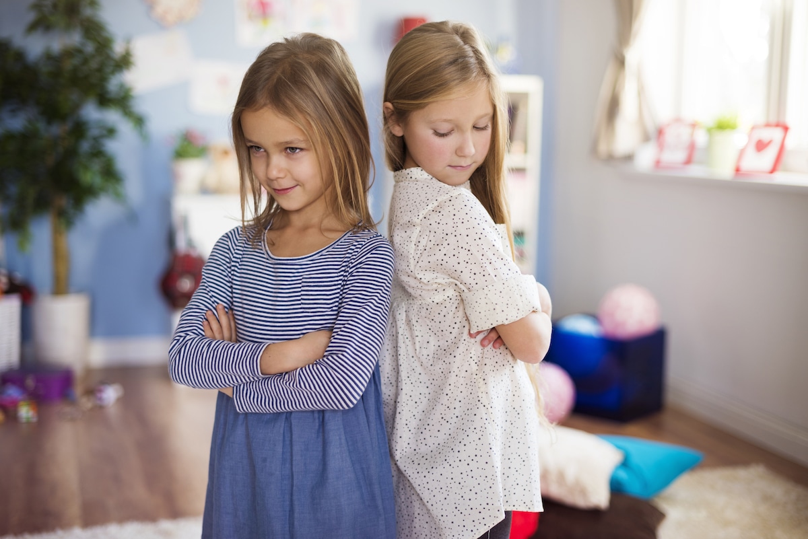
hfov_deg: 39.6
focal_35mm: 50
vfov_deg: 27.0
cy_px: 270
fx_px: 1123
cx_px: 404
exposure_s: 1/125
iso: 200
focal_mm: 50
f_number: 2
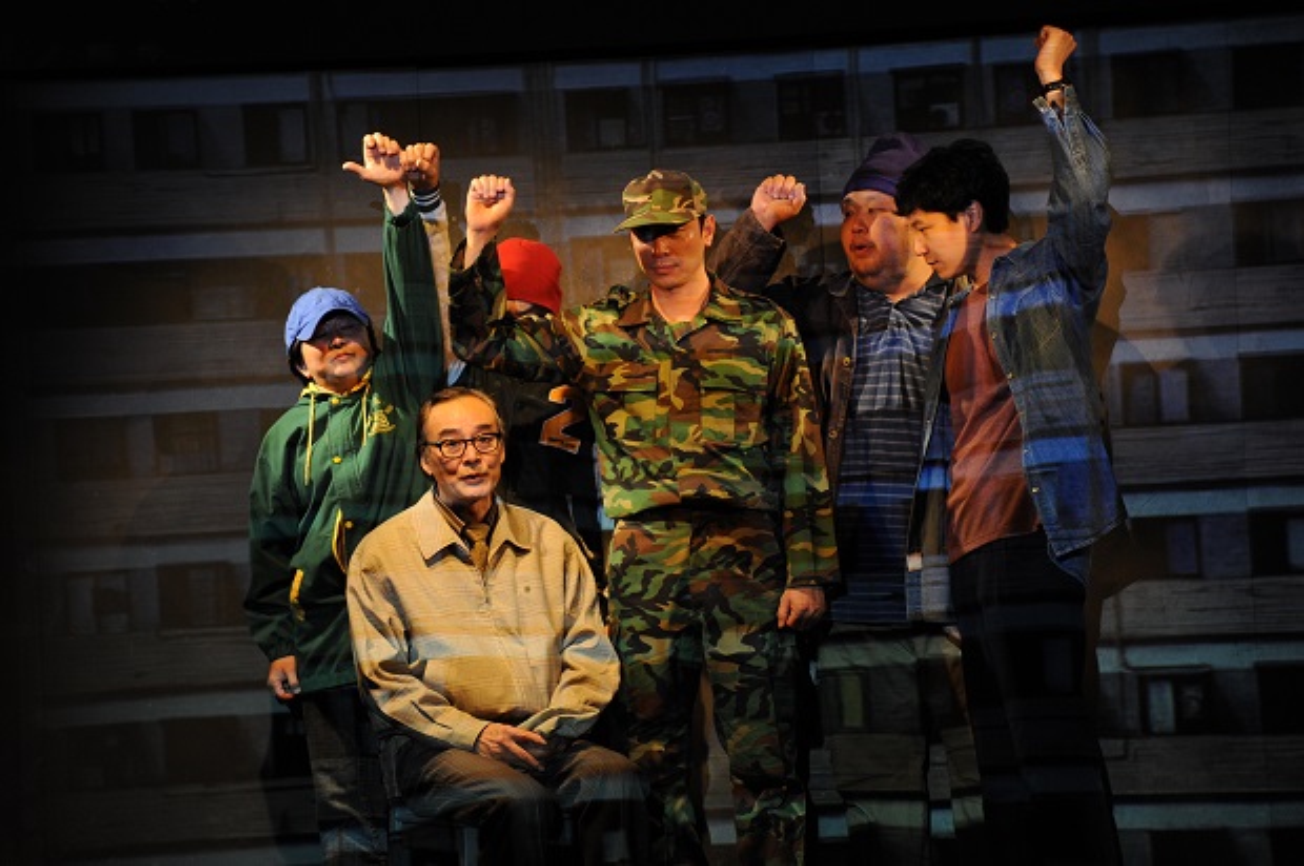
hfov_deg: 18.3
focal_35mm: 112
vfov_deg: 12.2
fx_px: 4053
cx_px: 652
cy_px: 433
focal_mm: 112
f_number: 4
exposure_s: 1/60
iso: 1600
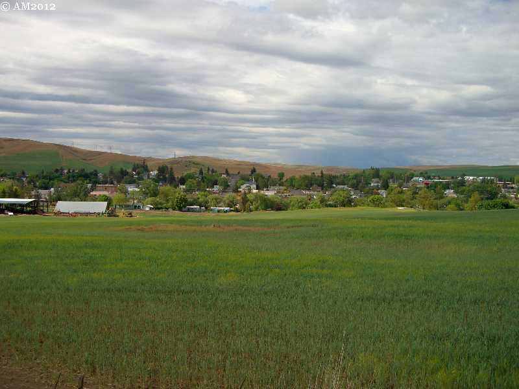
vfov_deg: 37.7
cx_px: 260
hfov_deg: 49.0
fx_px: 570
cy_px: 194
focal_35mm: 38
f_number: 5.6
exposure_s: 1/320
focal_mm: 7.9
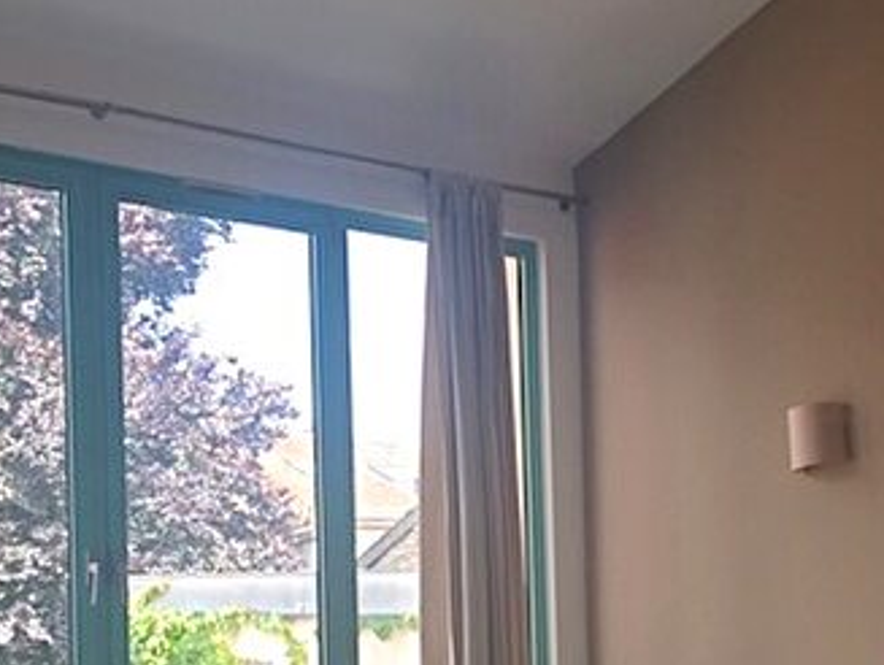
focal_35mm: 62
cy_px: 574
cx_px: 557
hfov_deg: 31.0
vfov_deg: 23.2
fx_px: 1585
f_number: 2.2
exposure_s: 1/123
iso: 32
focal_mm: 4.15
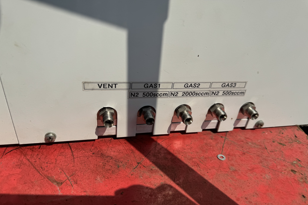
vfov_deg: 51.2
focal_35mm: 25
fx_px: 214
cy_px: 115
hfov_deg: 71.5
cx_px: 154
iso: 80
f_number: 1.78
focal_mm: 6.76
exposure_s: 1/7092
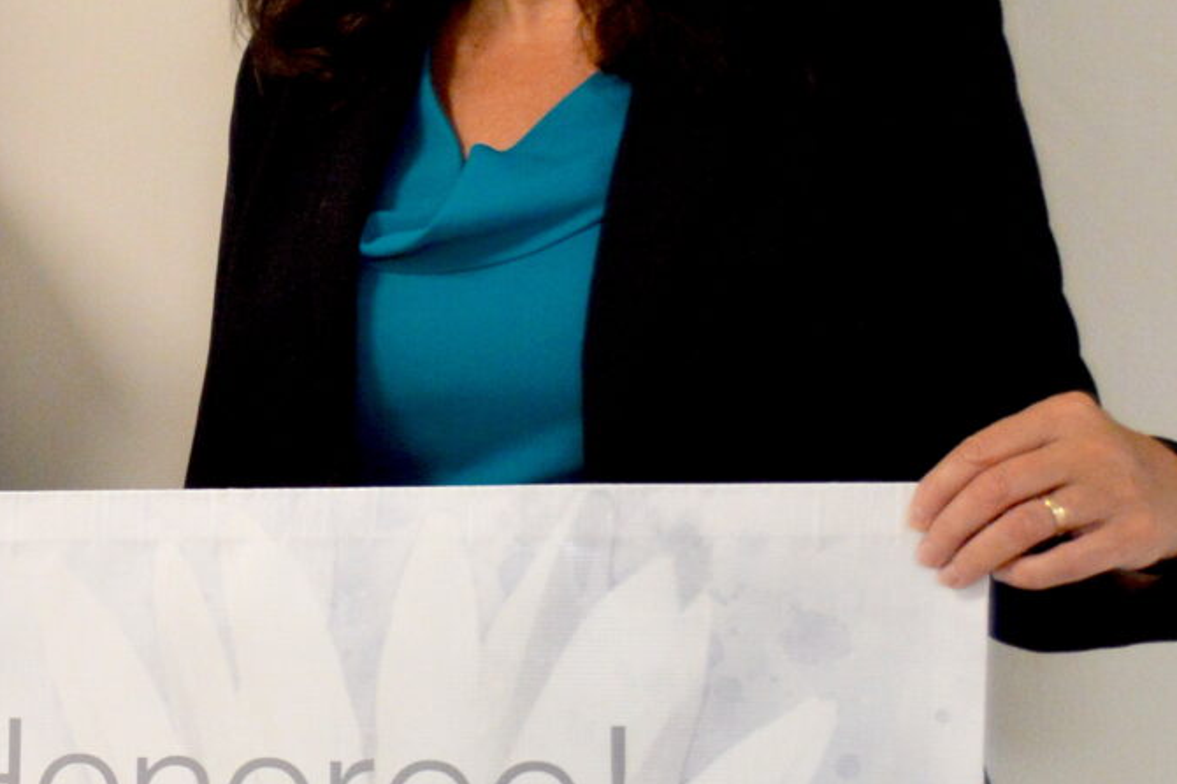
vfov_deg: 10.9
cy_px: 439
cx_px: -889
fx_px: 4117
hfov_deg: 14.5
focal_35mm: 126
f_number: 4
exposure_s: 1/60
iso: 400
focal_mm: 22
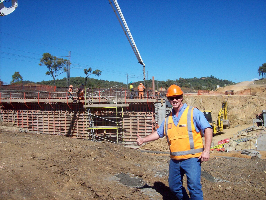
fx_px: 277
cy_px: 100
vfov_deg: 39.6
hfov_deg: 51.4
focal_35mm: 36
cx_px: 133
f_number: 4.8
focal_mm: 6
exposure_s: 1/1022
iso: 80
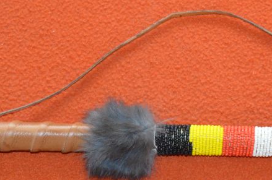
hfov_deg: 16.1
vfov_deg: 10.6
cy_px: 222
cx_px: 231
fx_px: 950
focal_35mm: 126
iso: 3200
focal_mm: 30
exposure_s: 1/60
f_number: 4.5
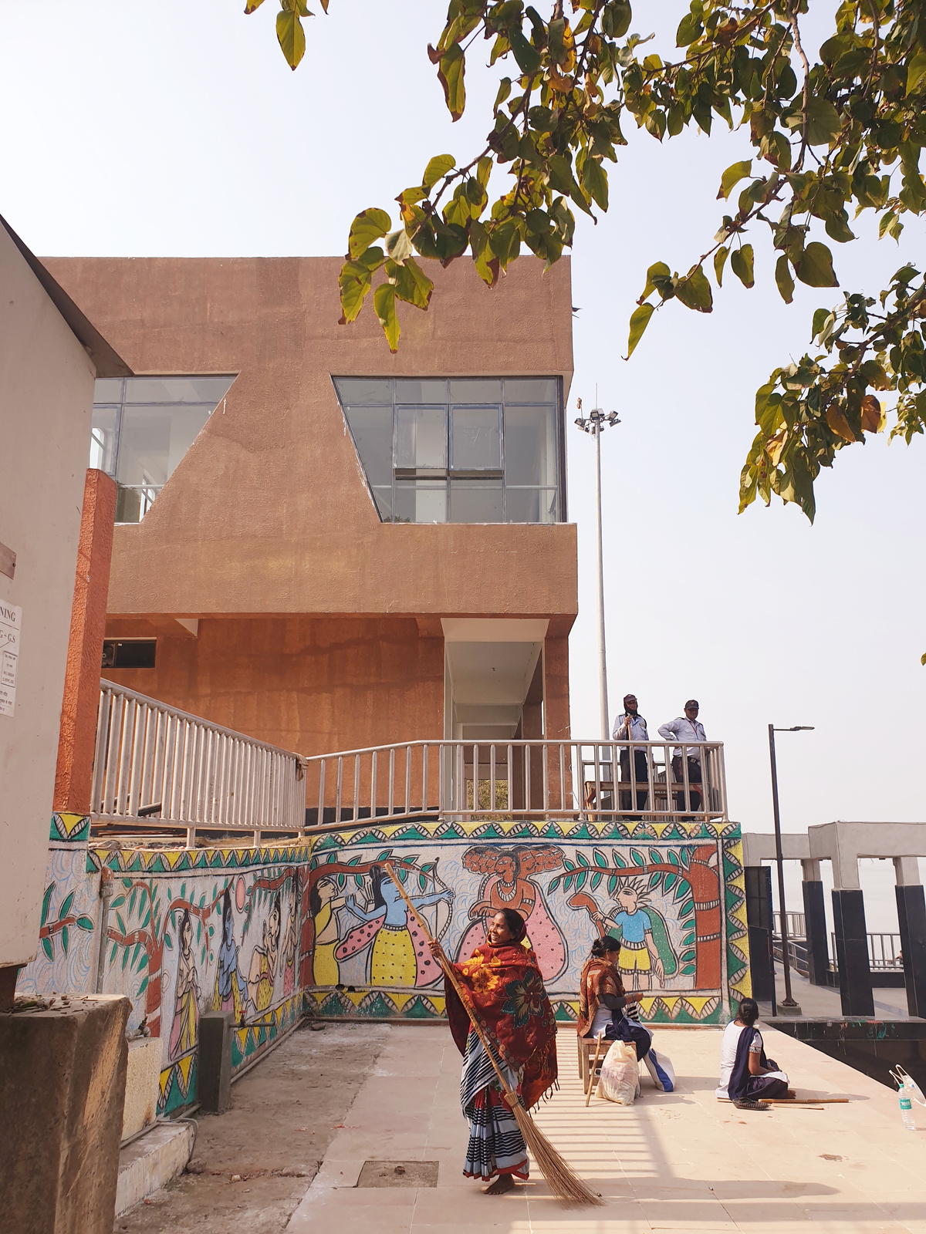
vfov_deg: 67.3
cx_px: 463
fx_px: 927
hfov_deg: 53.1
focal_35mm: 26
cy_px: 617
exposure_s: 1/1091
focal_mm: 4.3
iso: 50
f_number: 2.4
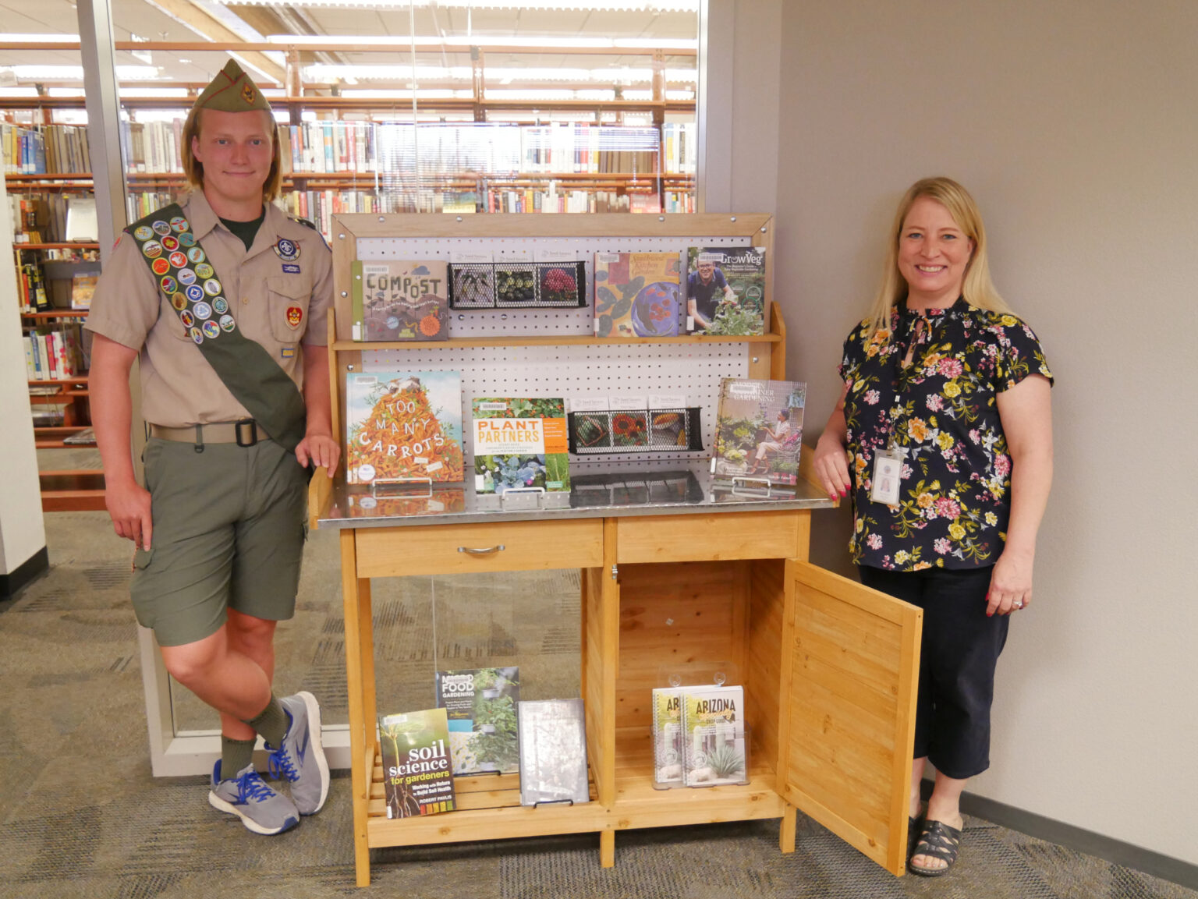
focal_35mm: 30
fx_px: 1039
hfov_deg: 59.9
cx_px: 599
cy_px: 450
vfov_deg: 46.8
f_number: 3.7
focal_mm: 15
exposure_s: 1/60
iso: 2000
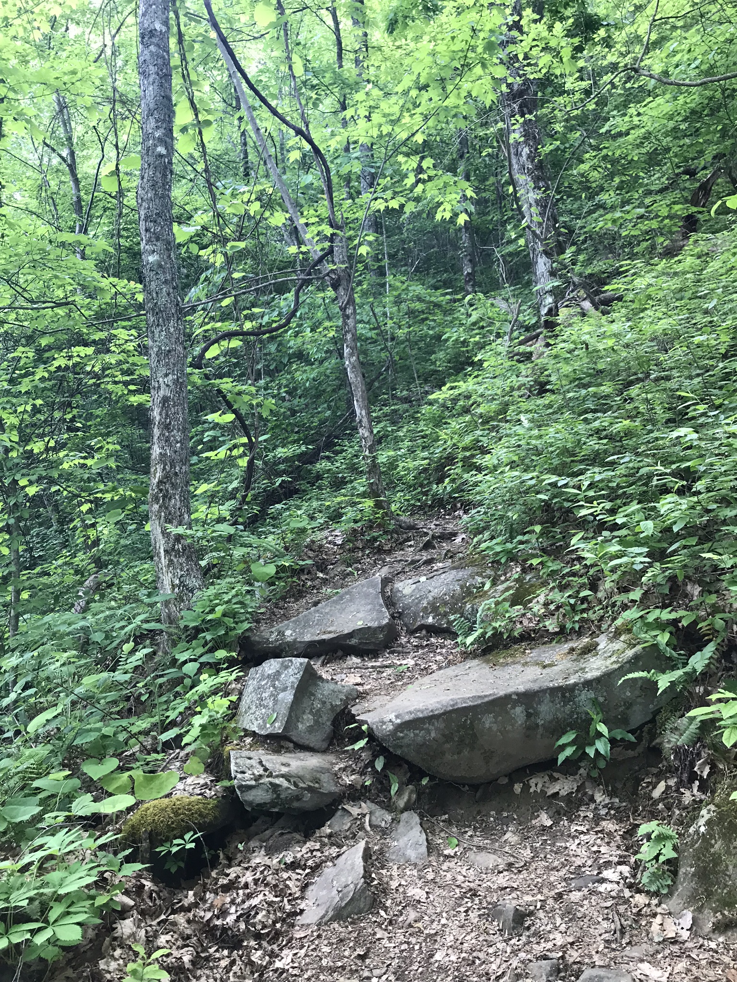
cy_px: 491
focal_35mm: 28
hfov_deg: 49.7
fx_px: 795
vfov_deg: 63.4
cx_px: 368
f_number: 1.8
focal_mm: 3.99
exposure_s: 1/40
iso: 25
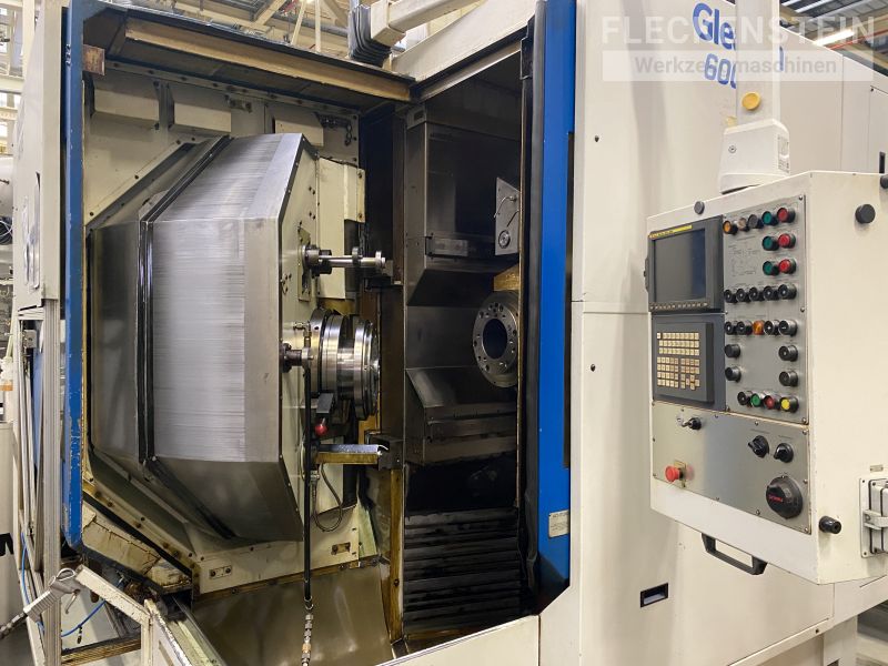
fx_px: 667
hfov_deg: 67.3
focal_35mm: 26
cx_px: 444
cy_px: 333
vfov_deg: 53.1
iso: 400
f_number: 1.8
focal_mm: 4.25
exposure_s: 1/50
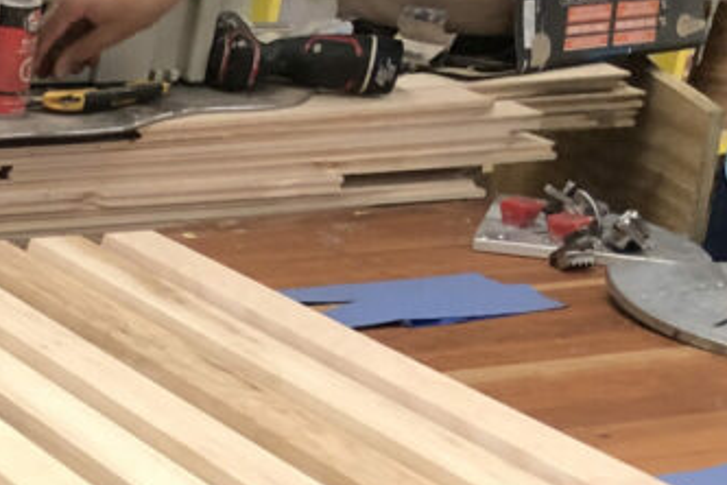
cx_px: -458
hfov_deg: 17.0
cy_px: 883
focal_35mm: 105
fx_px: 2120
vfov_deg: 12.0
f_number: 1.8
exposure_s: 1/15
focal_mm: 4
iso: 50
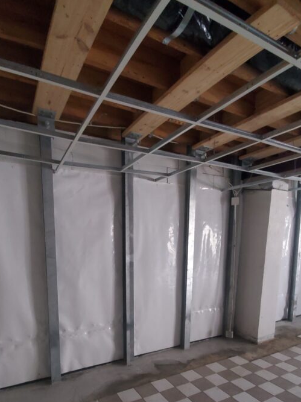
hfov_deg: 65.9
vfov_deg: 79.2
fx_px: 232
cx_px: 151
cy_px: 266
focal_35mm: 20
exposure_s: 1/10
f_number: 2.2
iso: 1000
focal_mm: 1.8
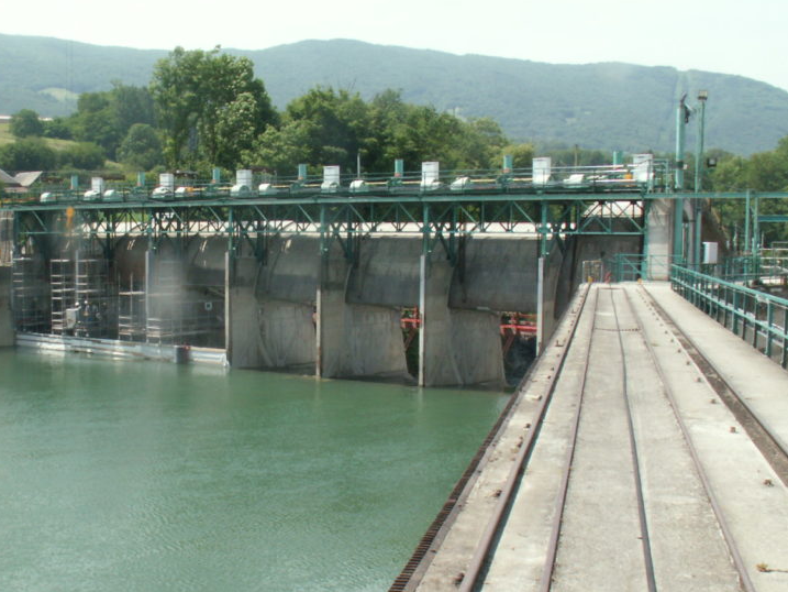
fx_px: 1138
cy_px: 364
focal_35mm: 50
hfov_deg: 37.7
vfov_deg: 29.0
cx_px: 251
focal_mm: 5.86
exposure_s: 1/100
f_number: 8
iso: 50
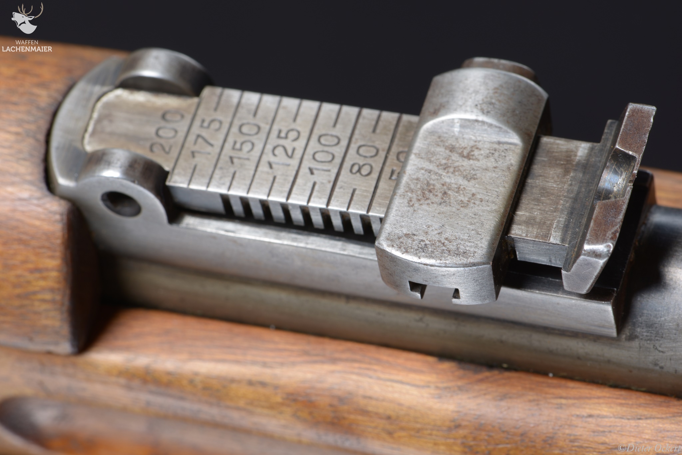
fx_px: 1990
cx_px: 341
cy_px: 228
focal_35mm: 105
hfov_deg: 19.4
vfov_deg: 13.1
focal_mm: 105
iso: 100
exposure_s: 1/60
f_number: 22
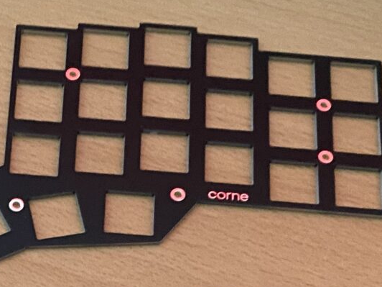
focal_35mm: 100
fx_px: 1104
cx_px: -39
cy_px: 480
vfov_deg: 13.6
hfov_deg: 18.9
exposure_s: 1/25
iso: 800
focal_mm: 4.25
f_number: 1.8
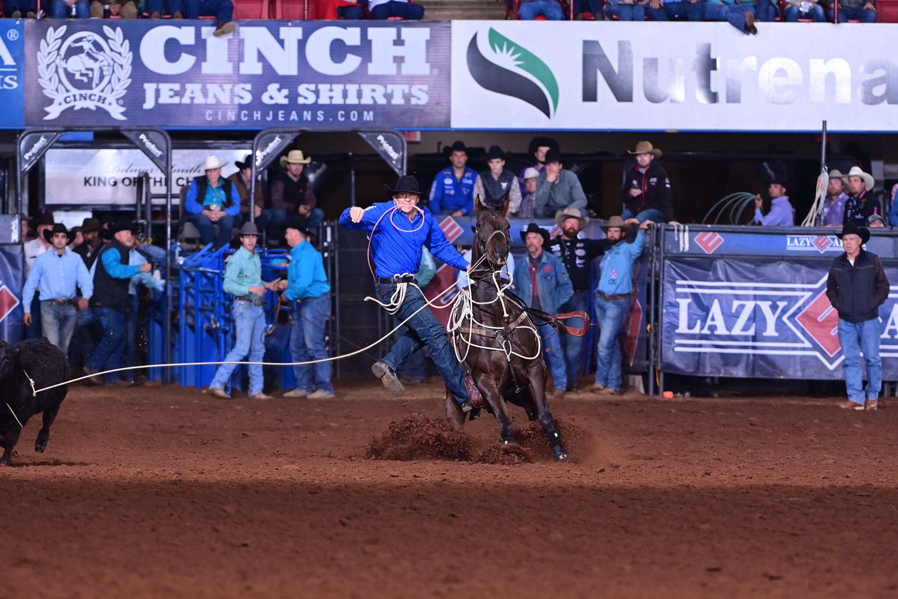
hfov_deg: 4.9
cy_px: 300
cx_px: 449
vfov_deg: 3.3
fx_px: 10475
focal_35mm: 420
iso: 640
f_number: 5
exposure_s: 1/250
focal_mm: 280
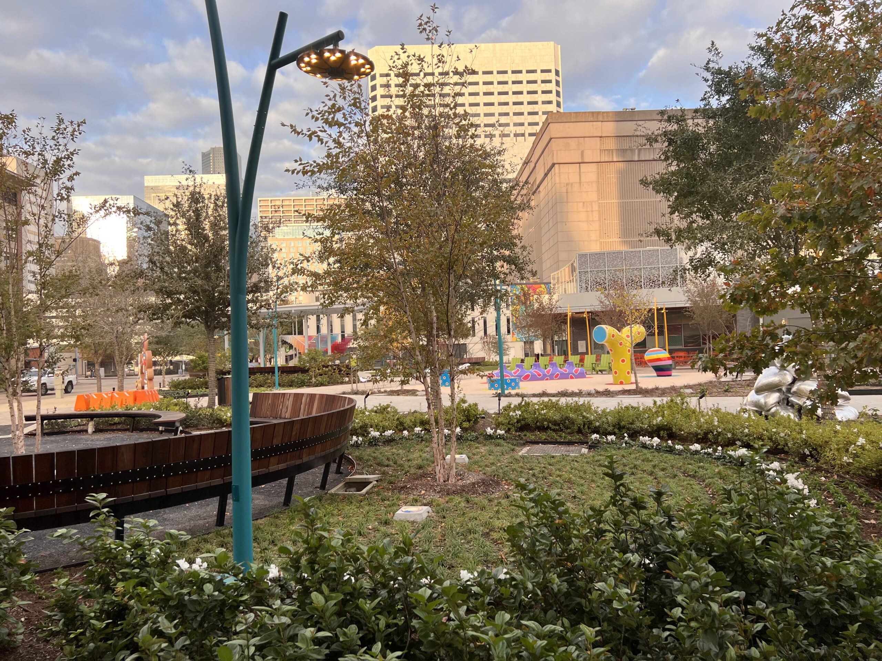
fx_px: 662
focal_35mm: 26
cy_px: 330
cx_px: 441
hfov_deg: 67.3
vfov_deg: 53.1
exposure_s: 1/683
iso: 50
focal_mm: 5.7
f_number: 1.5
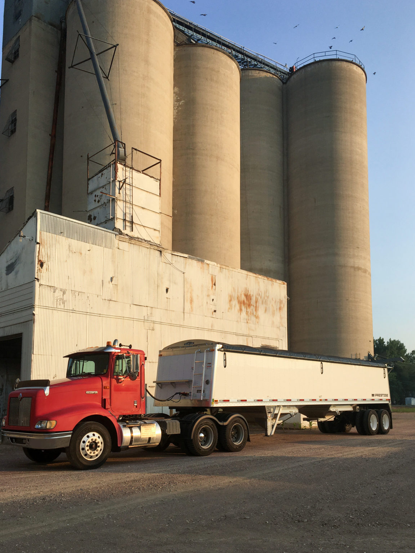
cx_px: 208
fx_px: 464
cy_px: 276
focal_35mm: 29
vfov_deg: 61.7
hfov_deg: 48.2
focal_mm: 4.15
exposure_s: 1/894
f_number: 2.2
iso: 25
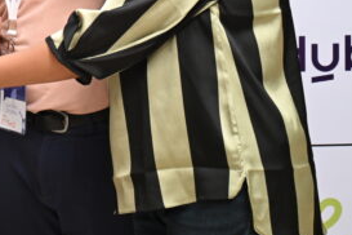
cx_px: -124
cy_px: -45
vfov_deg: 10.2
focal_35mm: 132
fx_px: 1291
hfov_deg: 14.8
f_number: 4
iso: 1600
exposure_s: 1/100
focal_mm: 47
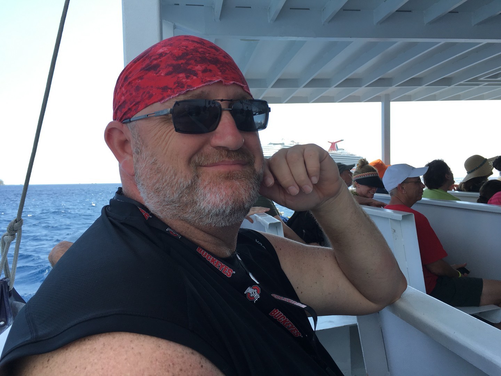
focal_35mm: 29
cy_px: 188
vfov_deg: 48.2
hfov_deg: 61.7
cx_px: 250
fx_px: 420
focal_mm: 4.15
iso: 25
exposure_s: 1/651
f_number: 2.2
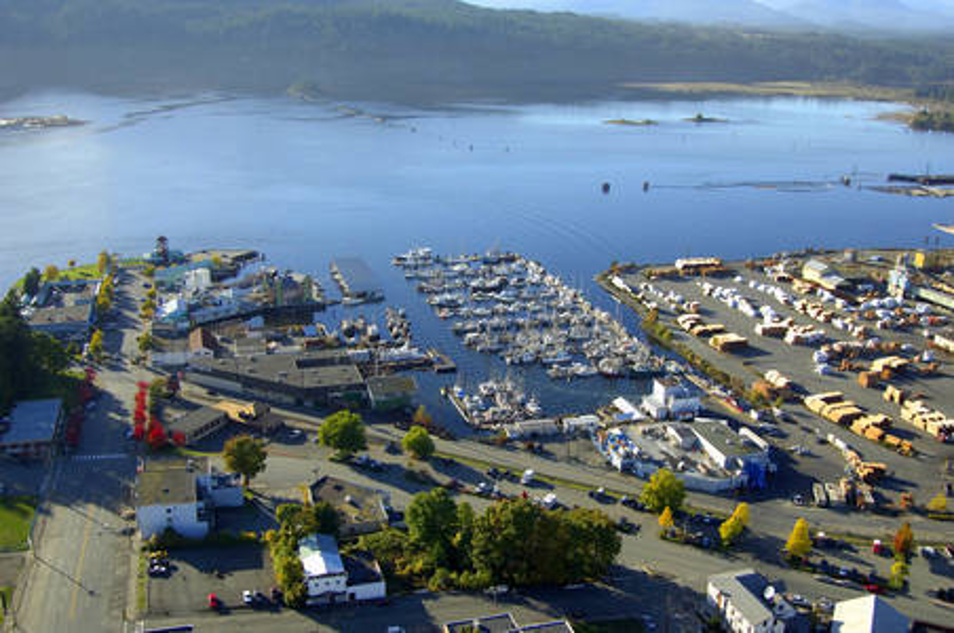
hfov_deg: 53.2
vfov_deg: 36.8
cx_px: 477
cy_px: 316
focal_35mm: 36
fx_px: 953
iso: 400
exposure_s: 1/1000
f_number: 4.5
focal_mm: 24
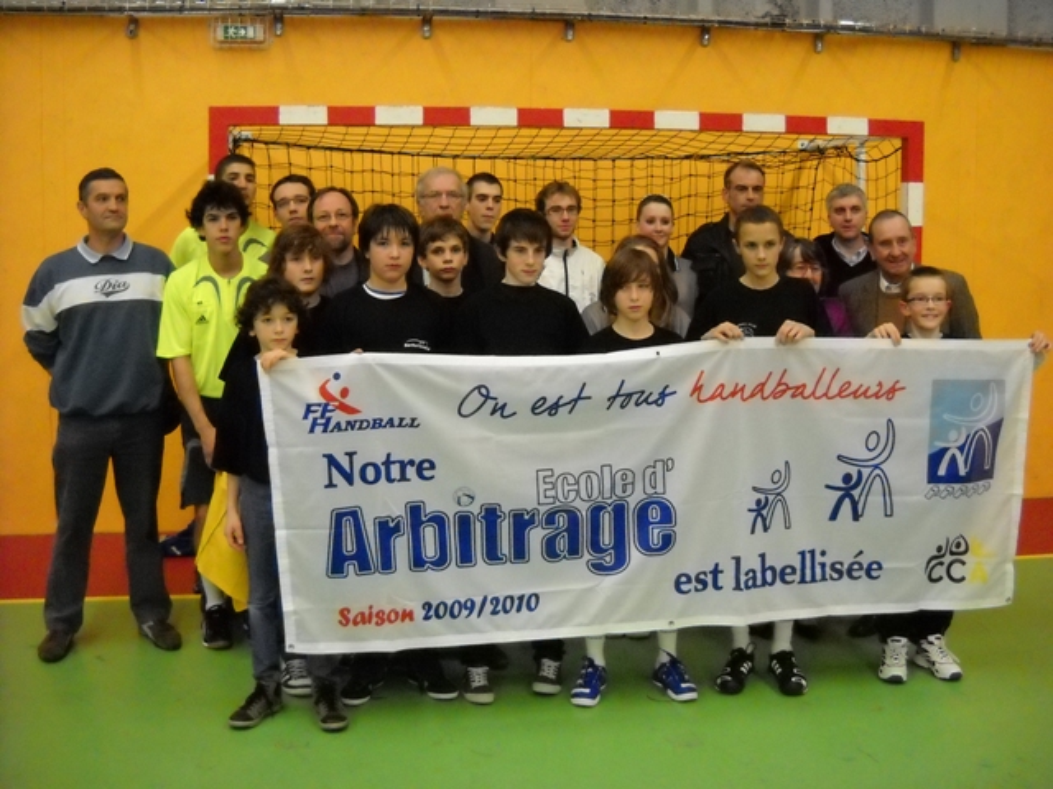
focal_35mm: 41
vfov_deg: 35.1
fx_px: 1247
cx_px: 526
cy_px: 394
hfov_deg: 45.8
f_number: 3.1
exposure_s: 1/135
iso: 800
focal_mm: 6.72
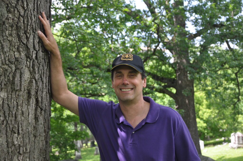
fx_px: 425
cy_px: 80
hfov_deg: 31.9
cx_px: 122
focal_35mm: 63
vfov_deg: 21.5
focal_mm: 42
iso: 220
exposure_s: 1/125
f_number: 4.8
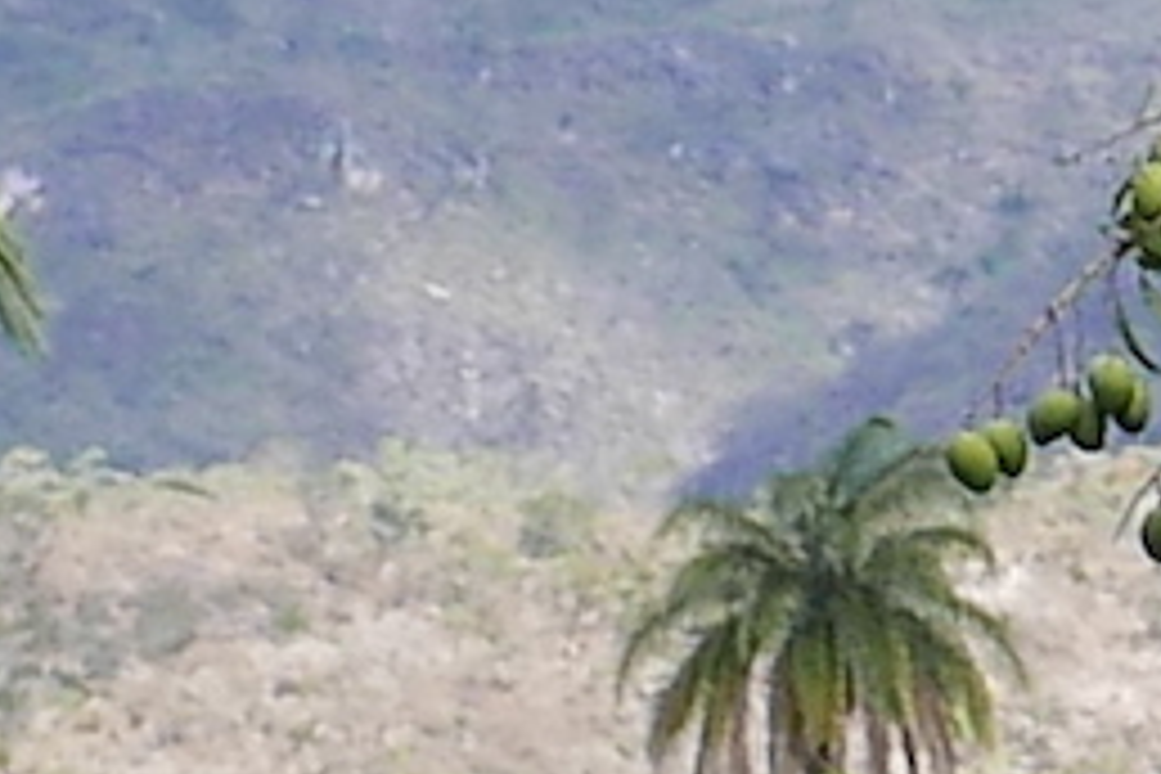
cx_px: -1030
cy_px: 1044
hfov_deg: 1.8
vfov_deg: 1.2
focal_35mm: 1117
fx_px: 36020
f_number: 5.6
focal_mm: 34
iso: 200
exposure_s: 1/320
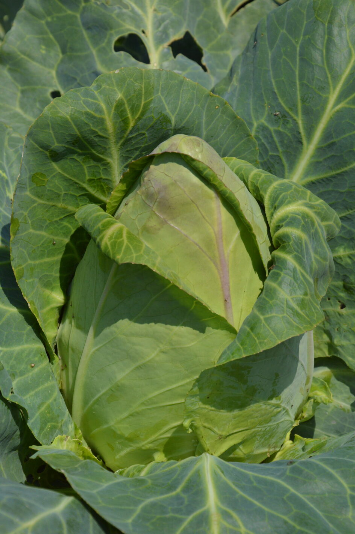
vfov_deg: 12.9
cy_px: 256
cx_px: 180
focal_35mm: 159
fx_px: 2356
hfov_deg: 8.6
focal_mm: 98
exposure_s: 1/1600
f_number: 10
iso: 400
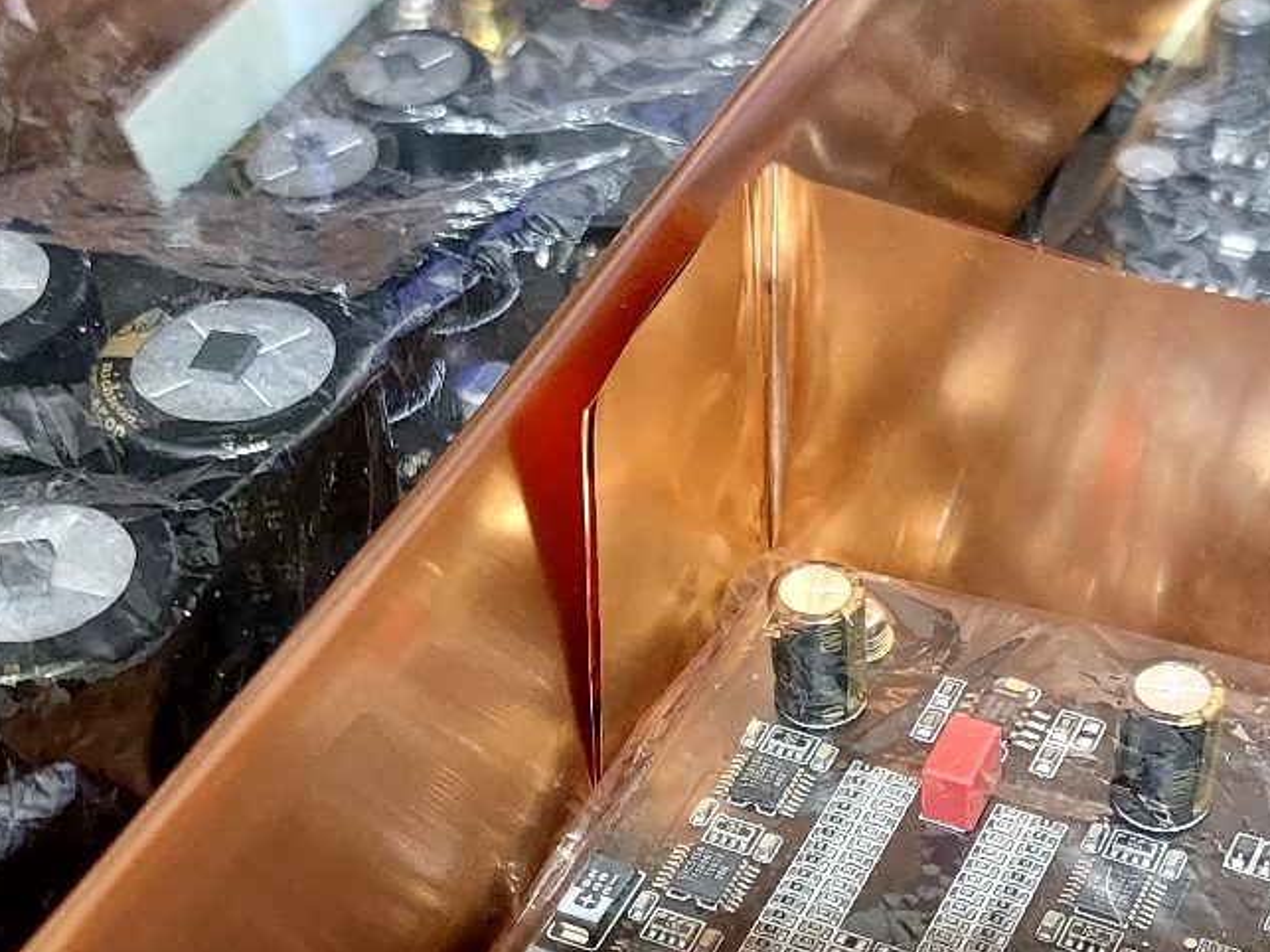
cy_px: 748
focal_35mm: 69
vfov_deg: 21.1
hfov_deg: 28.1
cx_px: 740
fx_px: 2531
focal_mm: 5.23
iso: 500
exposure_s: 1/25
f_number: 1.8
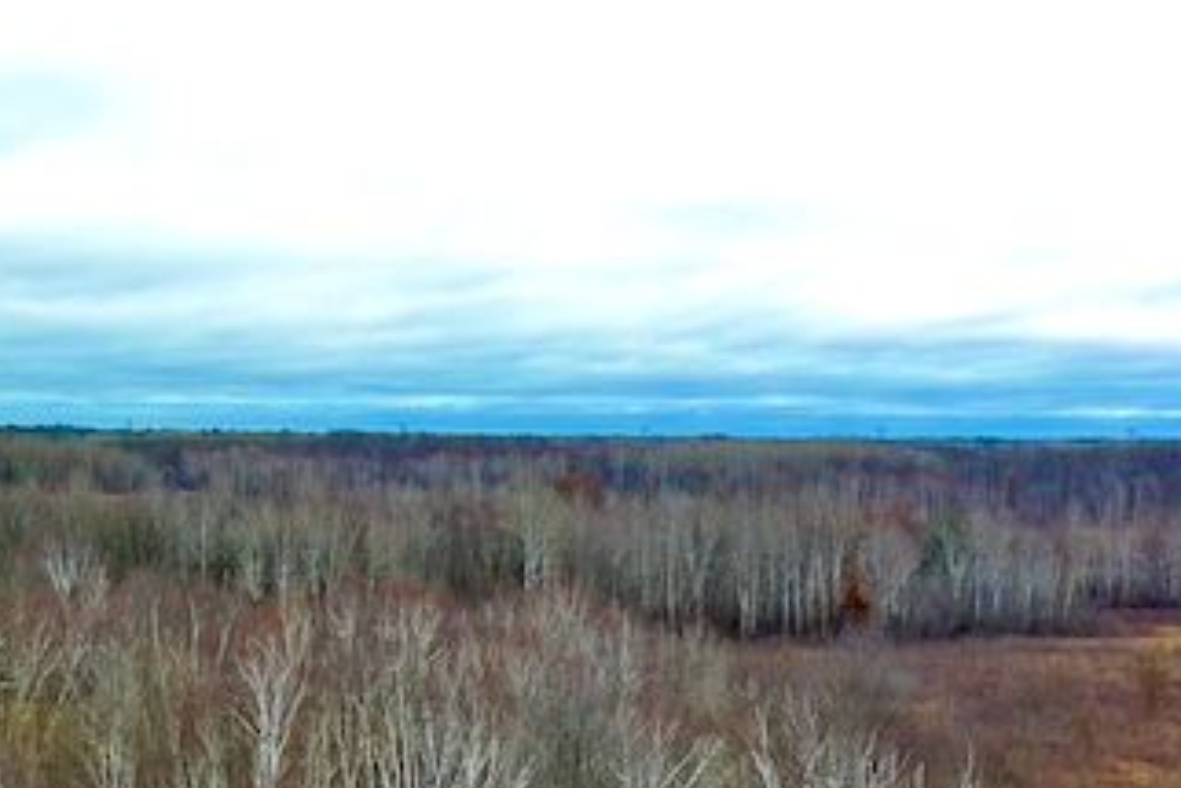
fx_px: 2855
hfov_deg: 22.4
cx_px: -29
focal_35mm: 87
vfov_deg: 15.6
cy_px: 599
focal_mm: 10.26
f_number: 4.5
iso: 100
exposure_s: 1/160
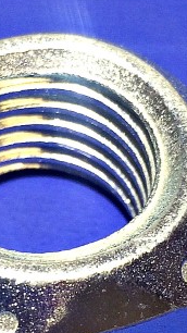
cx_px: 25
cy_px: 251
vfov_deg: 31.3
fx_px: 582
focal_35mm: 66
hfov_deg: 18.0
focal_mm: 4.15
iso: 40
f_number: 2.2
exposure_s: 1/60
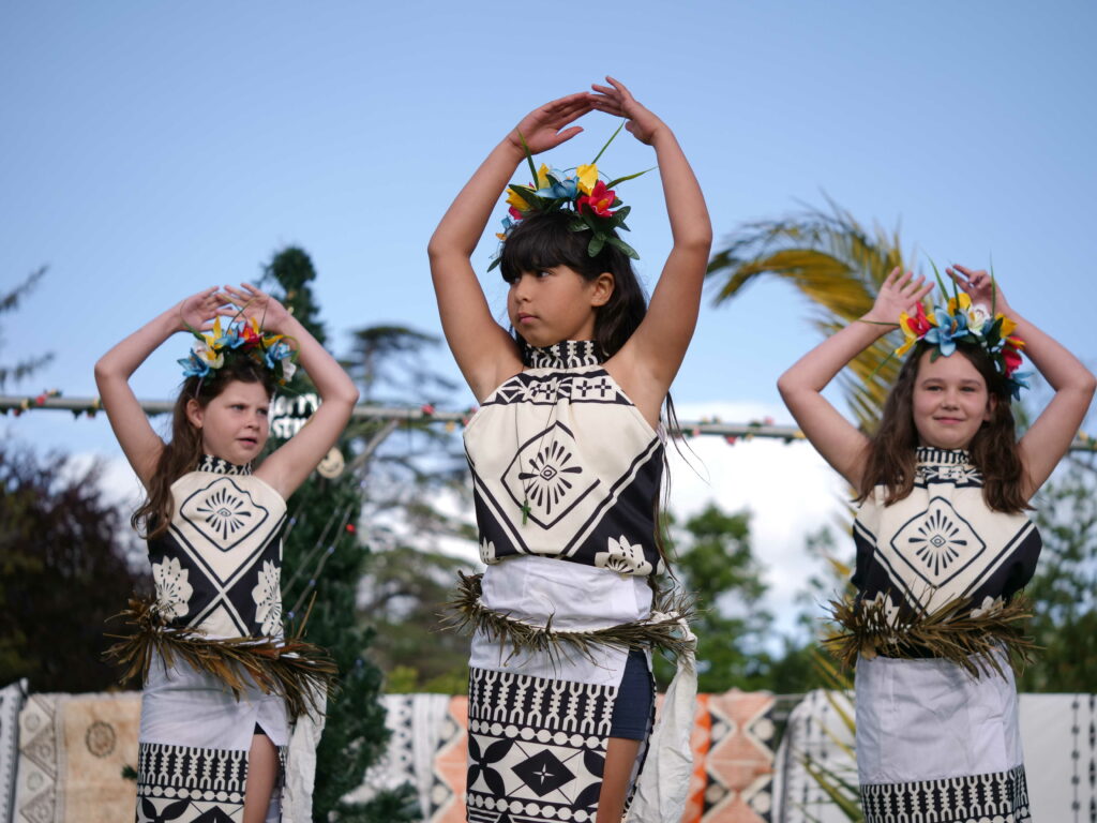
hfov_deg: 17.9
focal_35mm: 110
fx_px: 3486
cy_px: 412
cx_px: 548
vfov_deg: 13.5
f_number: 2.8
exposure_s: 1/2500
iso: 100
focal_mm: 55
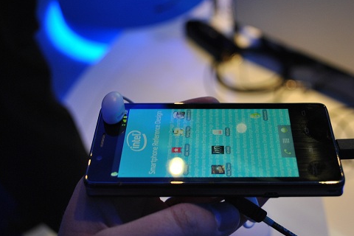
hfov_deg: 33.3
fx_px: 590
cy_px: 127
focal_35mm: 60
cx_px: 218
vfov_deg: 22.6
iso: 320
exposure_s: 1/30
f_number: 4.8
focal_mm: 32
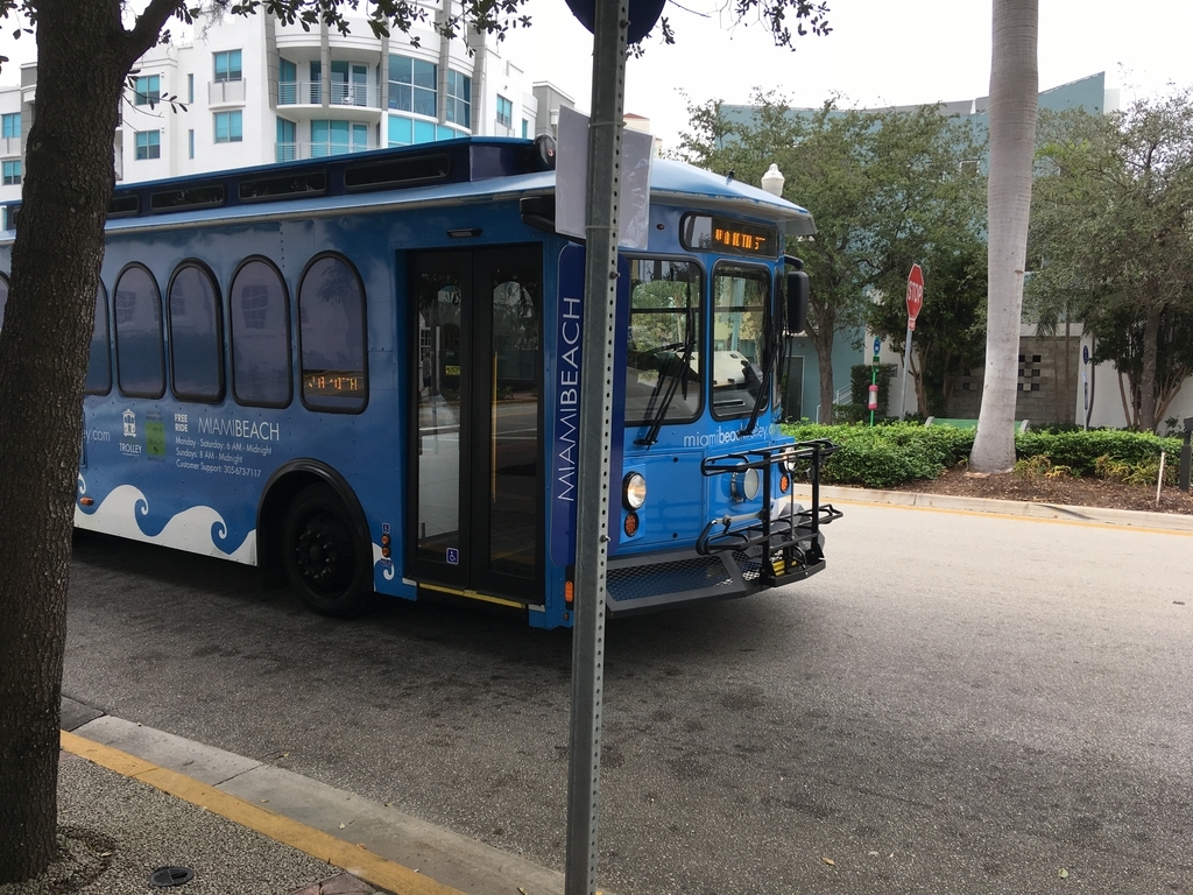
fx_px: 999
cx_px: 596
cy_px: 448
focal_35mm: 29
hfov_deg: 61.7
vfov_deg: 48.2
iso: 25
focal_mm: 4.15
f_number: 2.2
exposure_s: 1/311
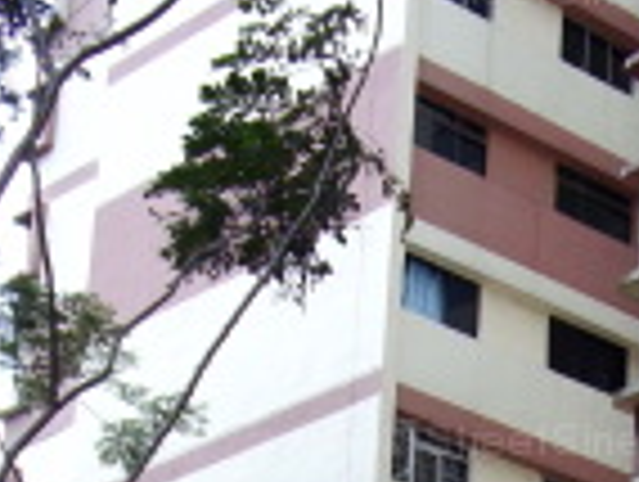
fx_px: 2644
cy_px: 896
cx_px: 716
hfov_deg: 13.5
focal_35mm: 143
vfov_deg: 9.8
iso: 80
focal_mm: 6.2
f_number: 2.8
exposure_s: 1/400
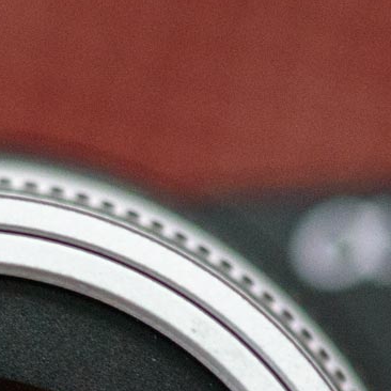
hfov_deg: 3.5
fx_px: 6377
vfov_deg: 3.5
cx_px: -404
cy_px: 600
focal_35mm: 499
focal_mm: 105
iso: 2000
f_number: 5
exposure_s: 1/200
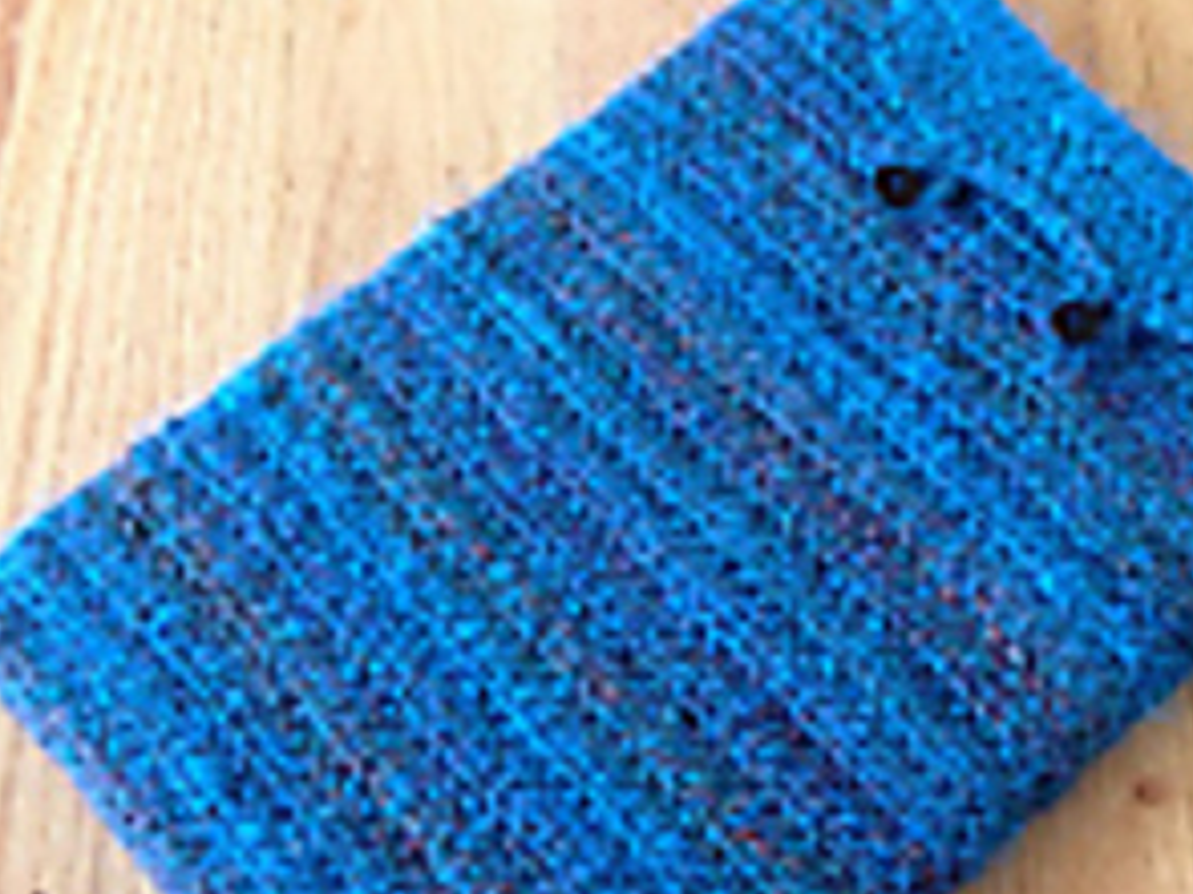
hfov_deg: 33.9
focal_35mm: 56
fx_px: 1929
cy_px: 613
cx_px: 841
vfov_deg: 25.9
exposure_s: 1/20
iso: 160
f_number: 2.4
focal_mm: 4.12
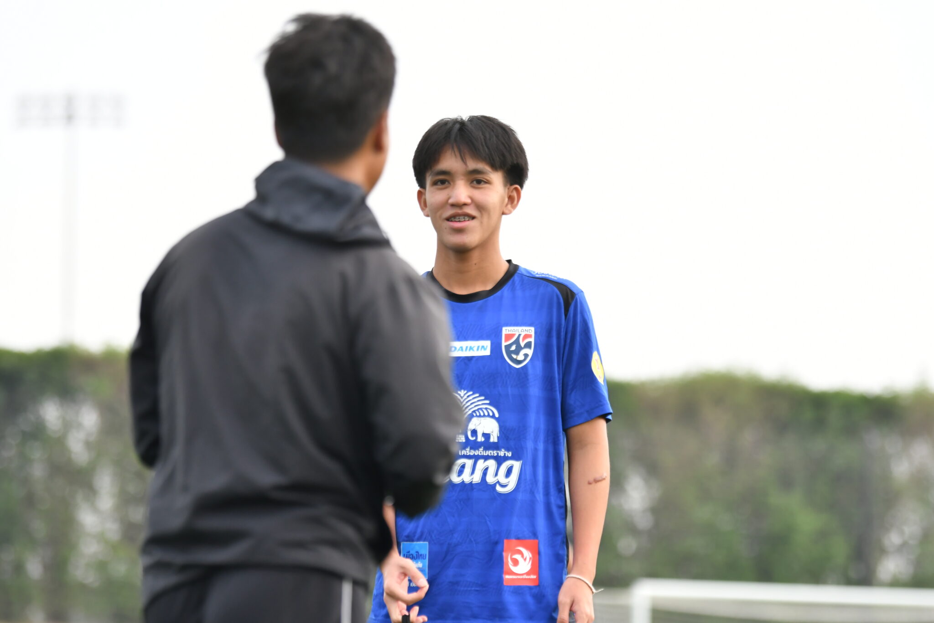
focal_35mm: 202
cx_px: 467
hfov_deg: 10.2
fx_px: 5253
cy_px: 312
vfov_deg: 6.8
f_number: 2.8
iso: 640
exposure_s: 1/2000
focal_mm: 135
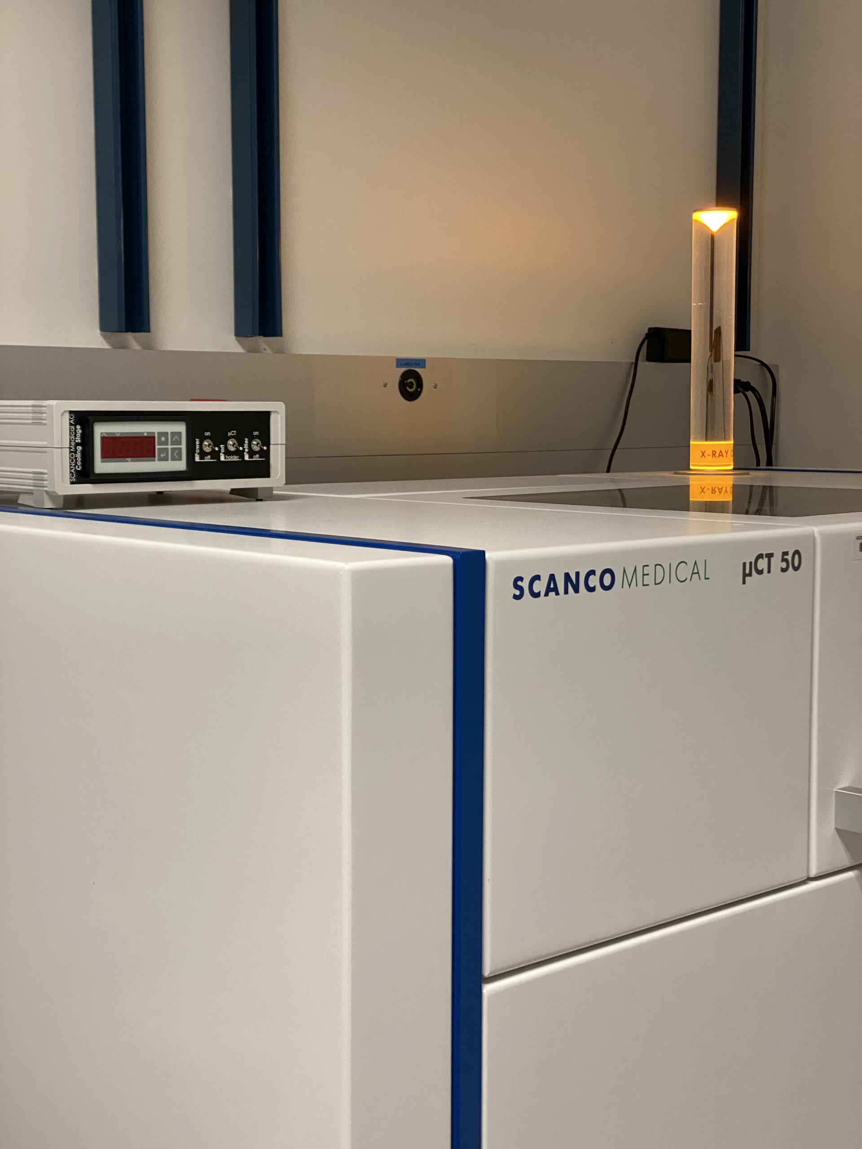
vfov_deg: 36.8
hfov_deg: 28.0
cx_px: 431
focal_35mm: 52
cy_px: 574
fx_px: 1727
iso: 200
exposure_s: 1/60
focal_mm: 6
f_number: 2
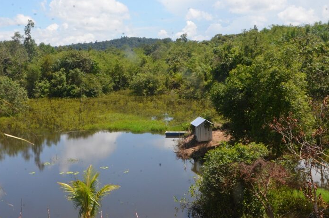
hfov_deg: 28.1
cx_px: 159
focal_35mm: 72
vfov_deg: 18.9
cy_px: 108
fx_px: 657
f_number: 25
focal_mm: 42
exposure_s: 1/250
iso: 1000
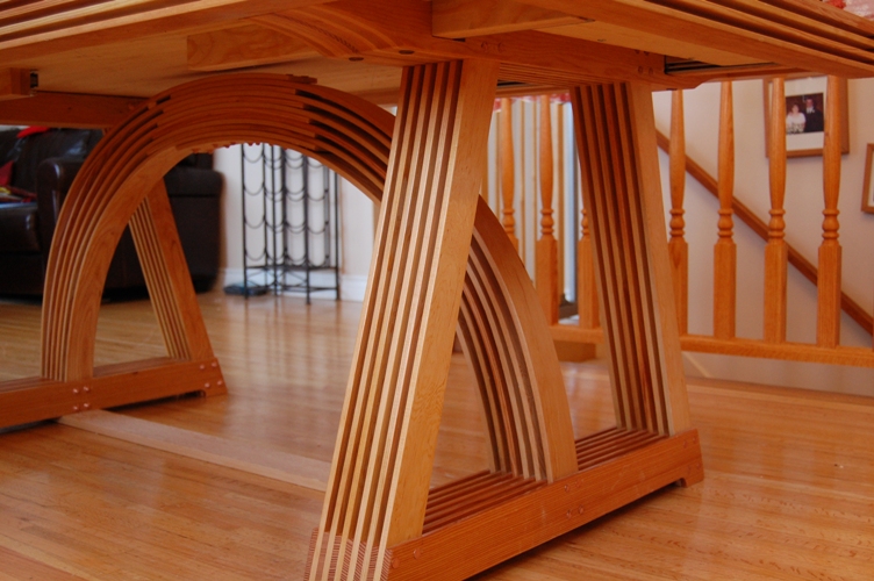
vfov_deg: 31.8
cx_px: 437
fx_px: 1019
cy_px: 290
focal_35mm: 42
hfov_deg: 46.4
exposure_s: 1/20
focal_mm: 28
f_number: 4.2
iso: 800
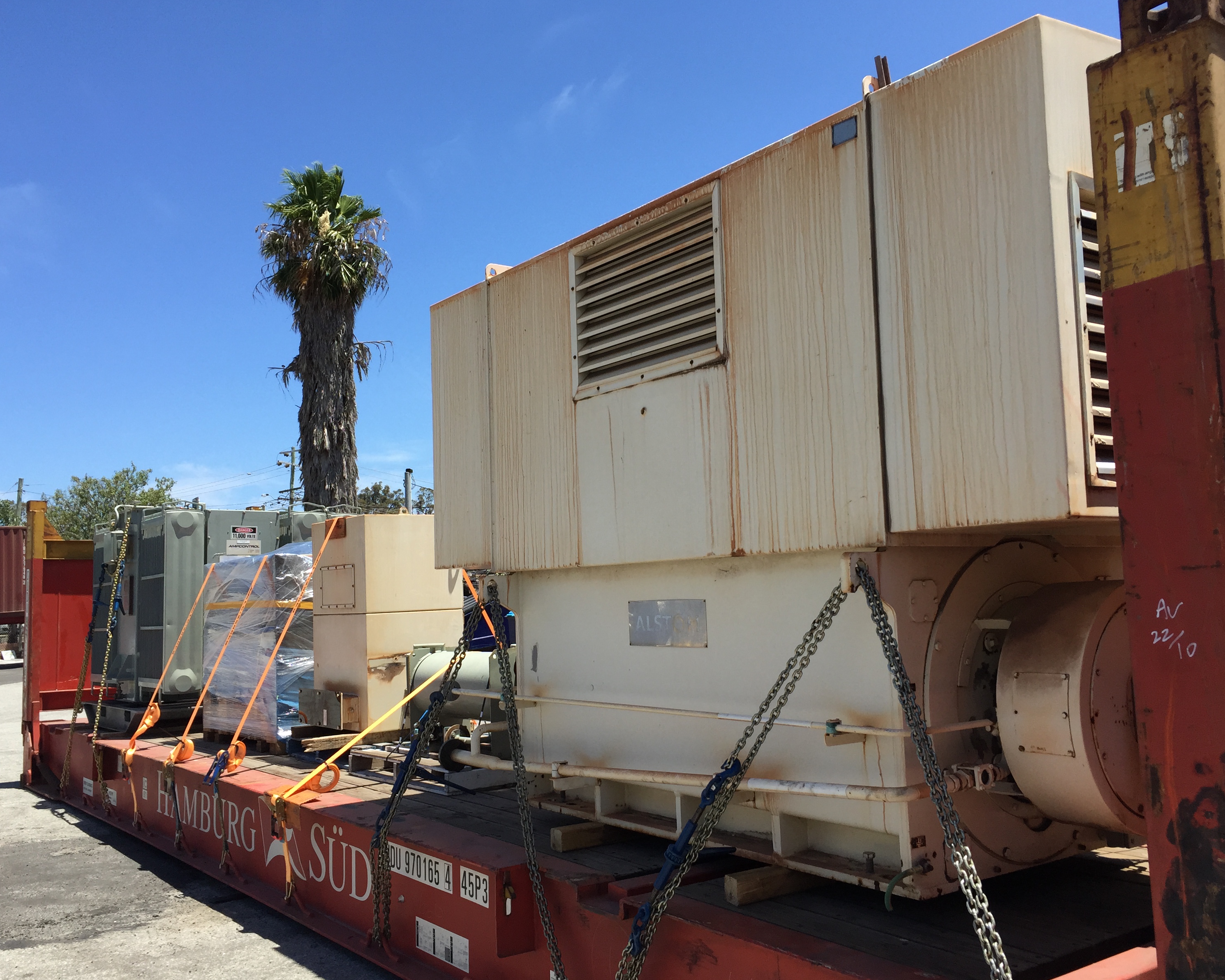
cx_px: 606
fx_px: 1124
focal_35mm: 31
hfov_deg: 57.2
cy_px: 493
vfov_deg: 47.1
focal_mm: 4.15
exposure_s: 1/1582
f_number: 2.2
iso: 32
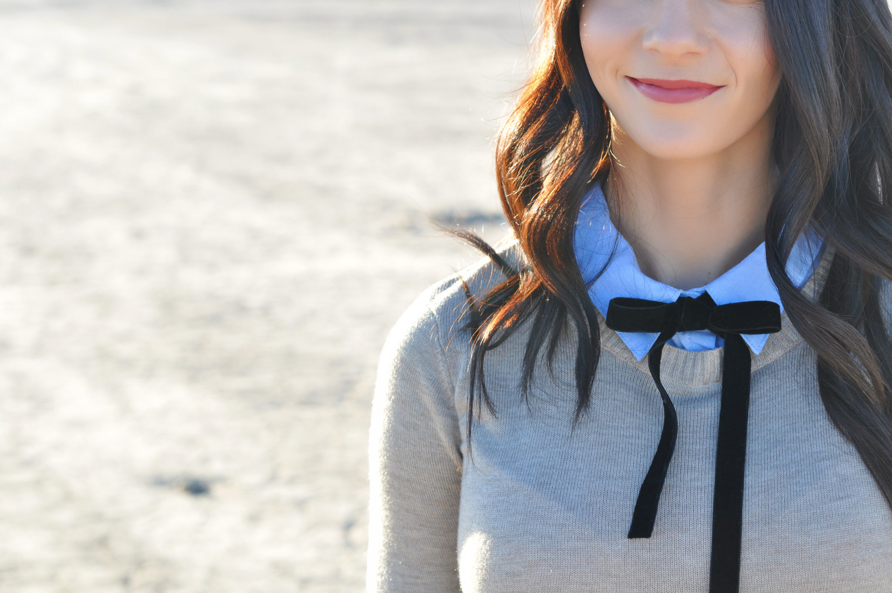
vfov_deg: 18.1
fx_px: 1856
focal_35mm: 75
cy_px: 296
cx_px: 446
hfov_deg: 27.0
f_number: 5.6
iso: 200
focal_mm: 50
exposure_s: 1/160
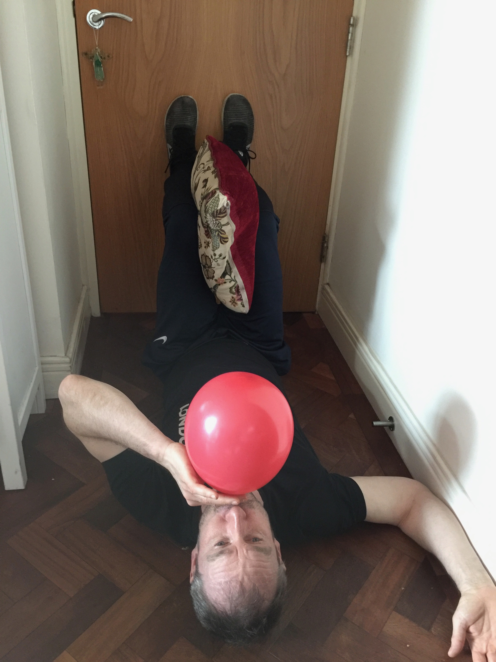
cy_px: 331
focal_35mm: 29
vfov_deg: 61.7
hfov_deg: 48.2
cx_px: 248
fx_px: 554
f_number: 2.2
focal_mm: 4.15
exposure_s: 1/4
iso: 160
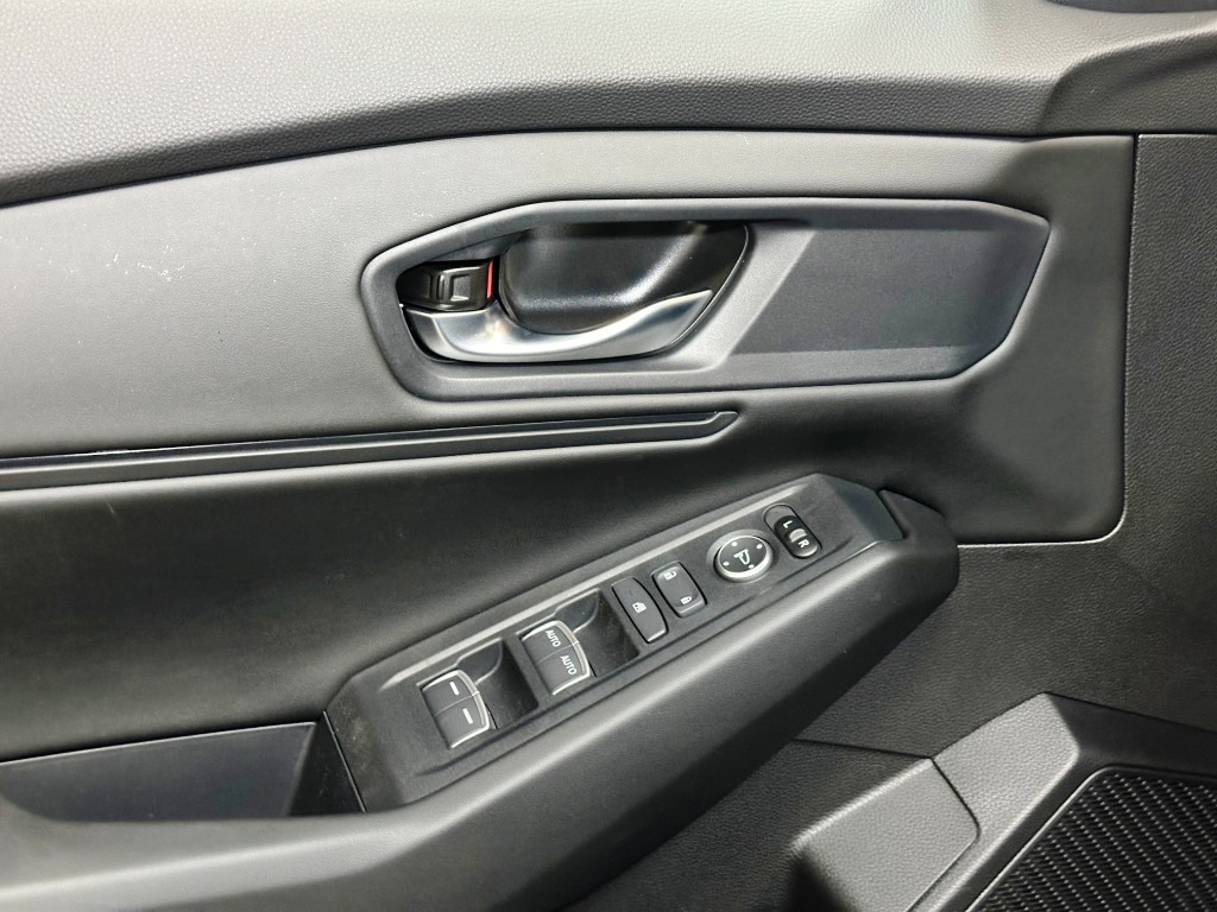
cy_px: 456
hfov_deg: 39.7
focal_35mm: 48
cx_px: 608
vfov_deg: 30.3
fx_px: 1688
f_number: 1.78
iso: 640
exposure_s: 1/24
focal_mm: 6.86
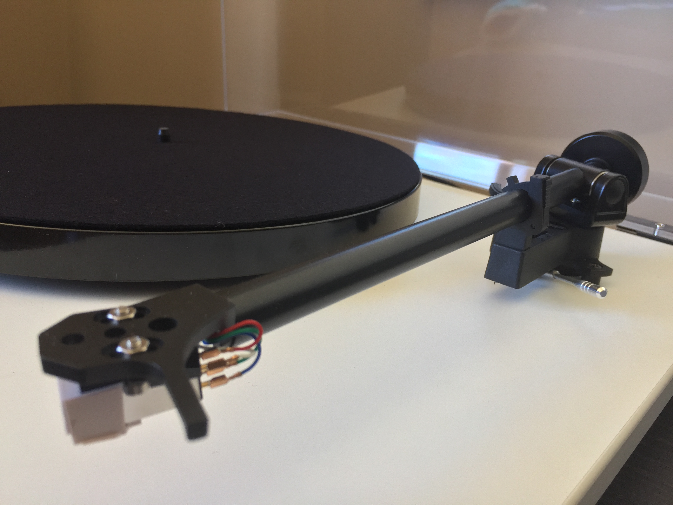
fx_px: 564
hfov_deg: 61.7
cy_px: 252
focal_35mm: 29
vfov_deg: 48.2
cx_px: 336
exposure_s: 1/33
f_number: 2.2
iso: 64
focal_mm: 4.15
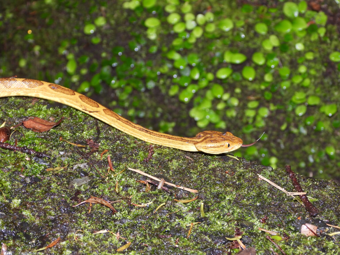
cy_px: 128
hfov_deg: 15.8
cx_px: 170
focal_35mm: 125
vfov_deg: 11.9
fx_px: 1228
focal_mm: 22.5
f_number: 4
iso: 200
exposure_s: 1/60
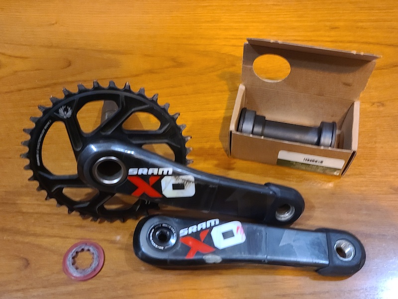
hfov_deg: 63.4
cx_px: 199
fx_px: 322
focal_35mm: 28
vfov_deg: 49.7
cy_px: 150
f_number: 2
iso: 640
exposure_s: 1/24
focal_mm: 5.9
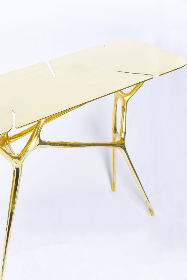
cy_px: 165
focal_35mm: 76
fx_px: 591
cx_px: 48
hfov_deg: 17.9
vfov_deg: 26.6
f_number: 9
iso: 100
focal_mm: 50
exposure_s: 1/100
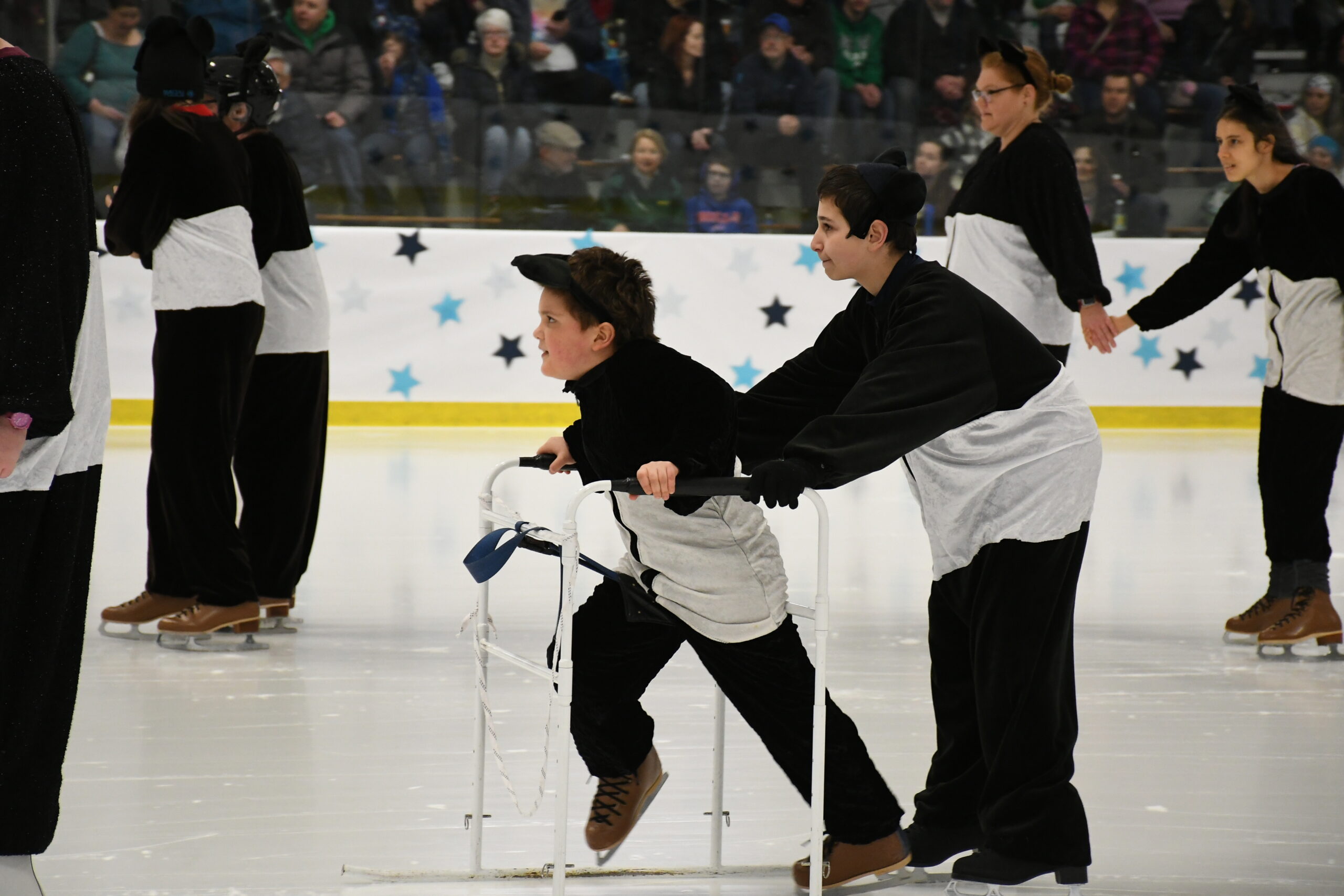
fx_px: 5320
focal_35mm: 142
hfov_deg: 14.4
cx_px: 672
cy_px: 448
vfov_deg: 9.6
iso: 2500
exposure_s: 1/160
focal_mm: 95
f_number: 6.3
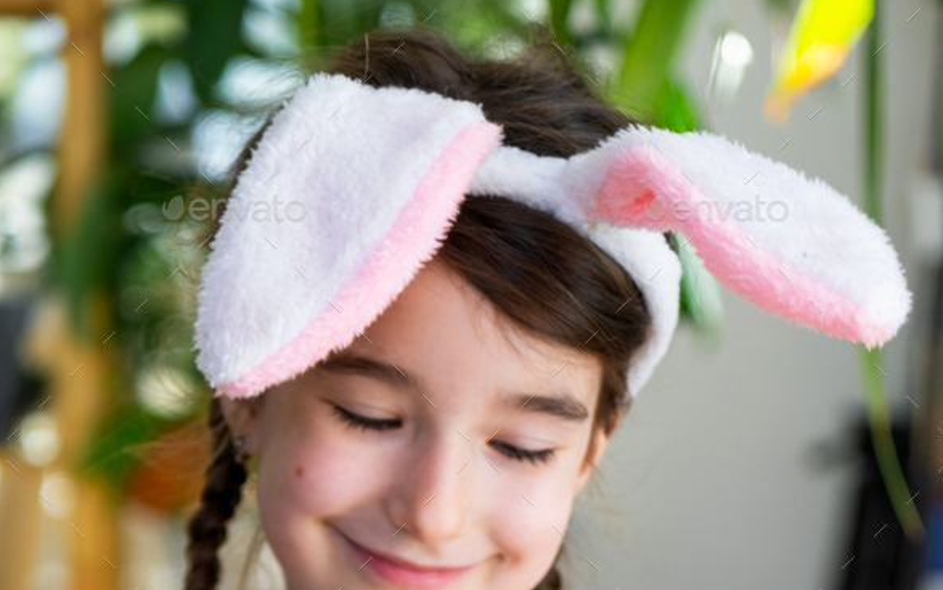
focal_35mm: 166
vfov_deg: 7.8
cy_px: 679
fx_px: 4267
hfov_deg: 12.6
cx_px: 471
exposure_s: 1/125
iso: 200
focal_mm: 72.1
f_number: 4
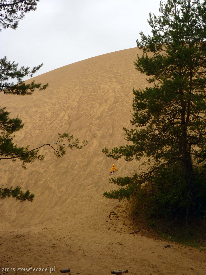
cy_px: 138
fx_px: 365
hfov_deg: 31.5
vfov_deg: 41.2
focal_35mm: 46
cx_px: 103
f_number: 4
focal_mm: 8.2
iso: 80
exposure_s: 1/125
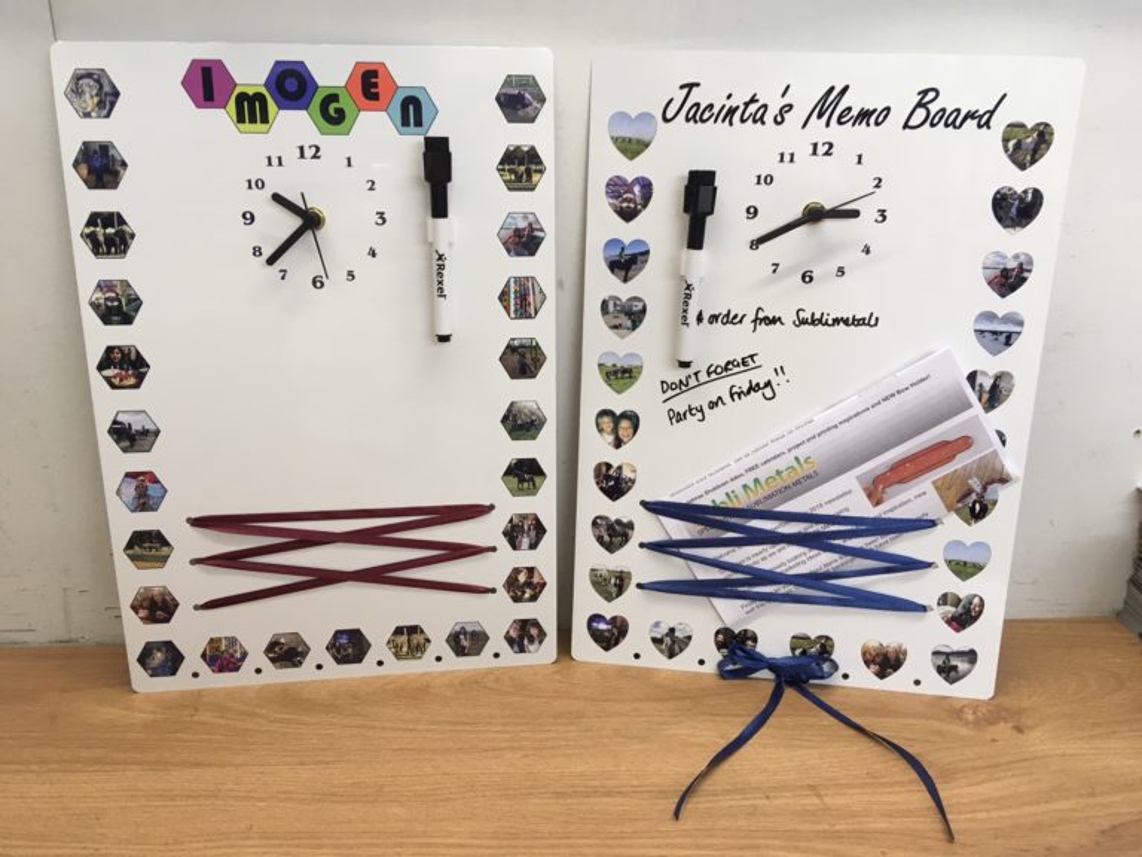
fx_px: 957
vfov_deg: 48.2
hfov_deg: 61.7
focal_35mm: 29
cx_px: 571
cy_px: 428
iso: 50
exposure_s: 1/33
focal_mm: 4.15
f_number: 2.2
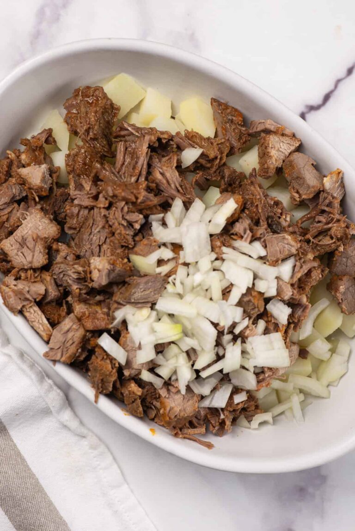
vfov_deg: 19.5
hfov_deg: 13.0
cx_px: 178
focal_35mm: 105
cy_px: 266
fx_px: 1552
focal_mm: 105
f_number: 7.1
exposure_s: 1/200
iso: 100
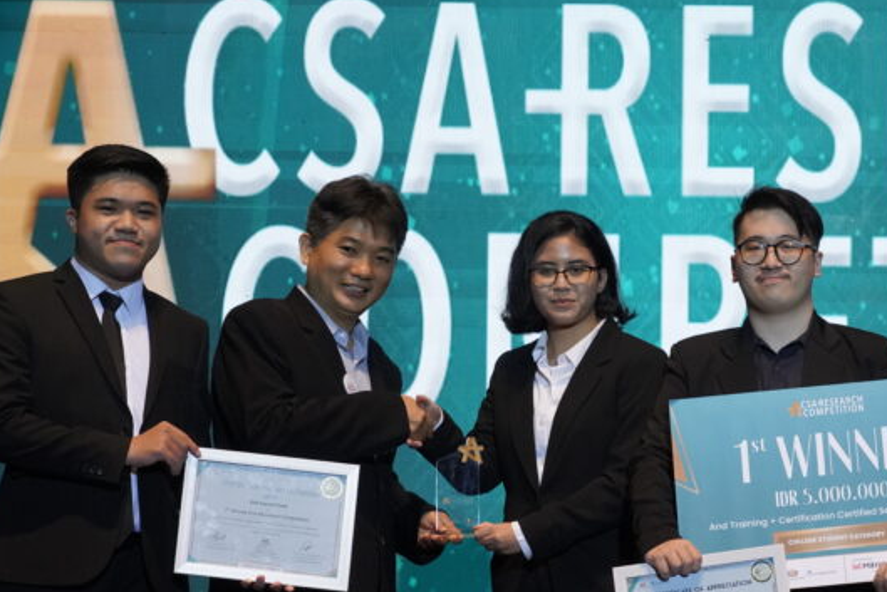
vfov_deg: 8.8
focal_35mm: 155
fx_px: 3820
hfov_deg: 13.2
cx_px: 656
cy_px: 470
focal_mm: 80
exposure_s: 1/200
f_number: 7.1
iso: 4000
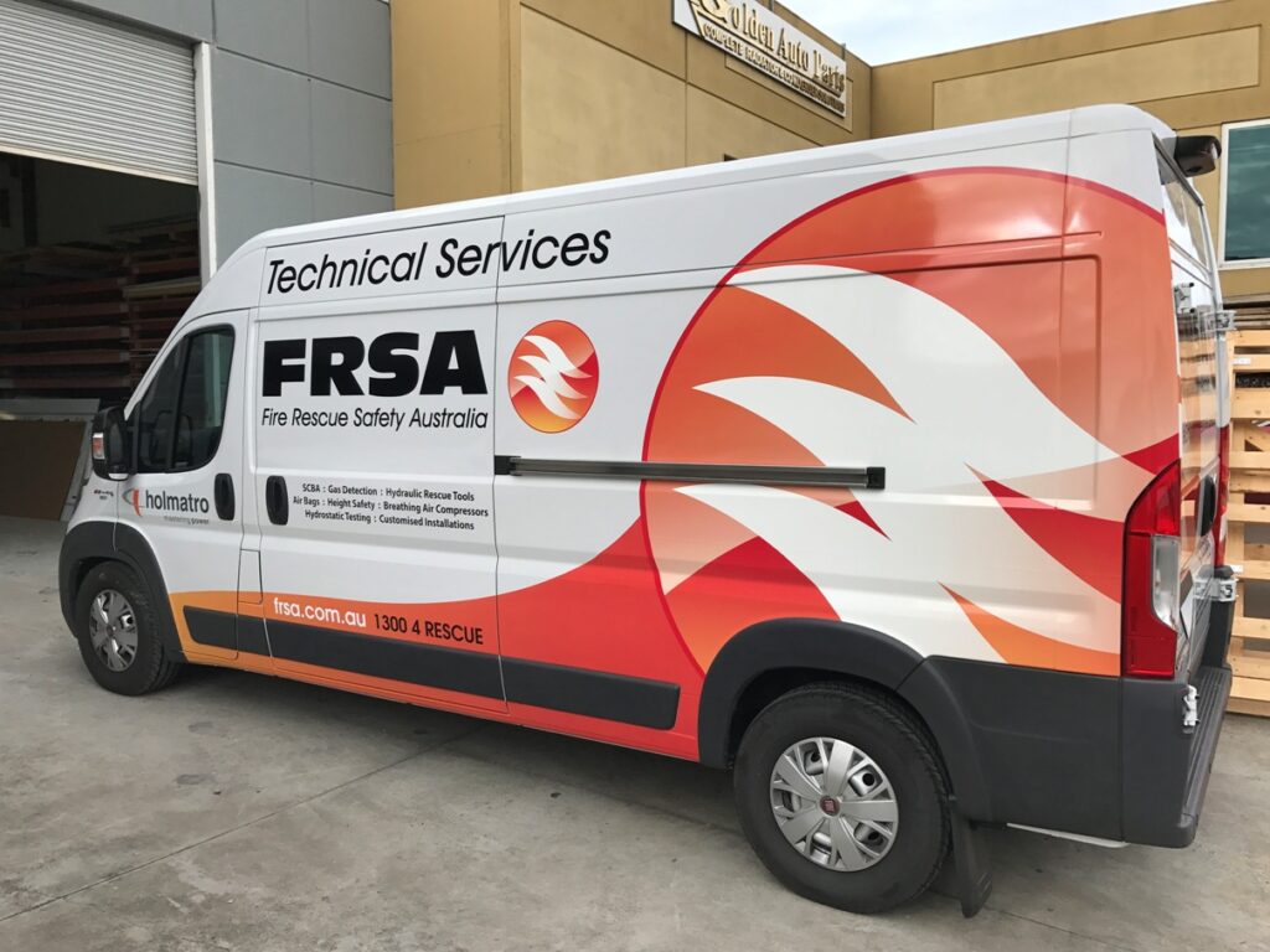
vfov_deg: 49.7
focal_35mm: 28
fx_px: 1027
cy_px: 476
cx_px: 635
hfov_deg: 63.4
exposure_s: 1/977
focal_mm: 3.99
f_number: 1.8
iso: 20
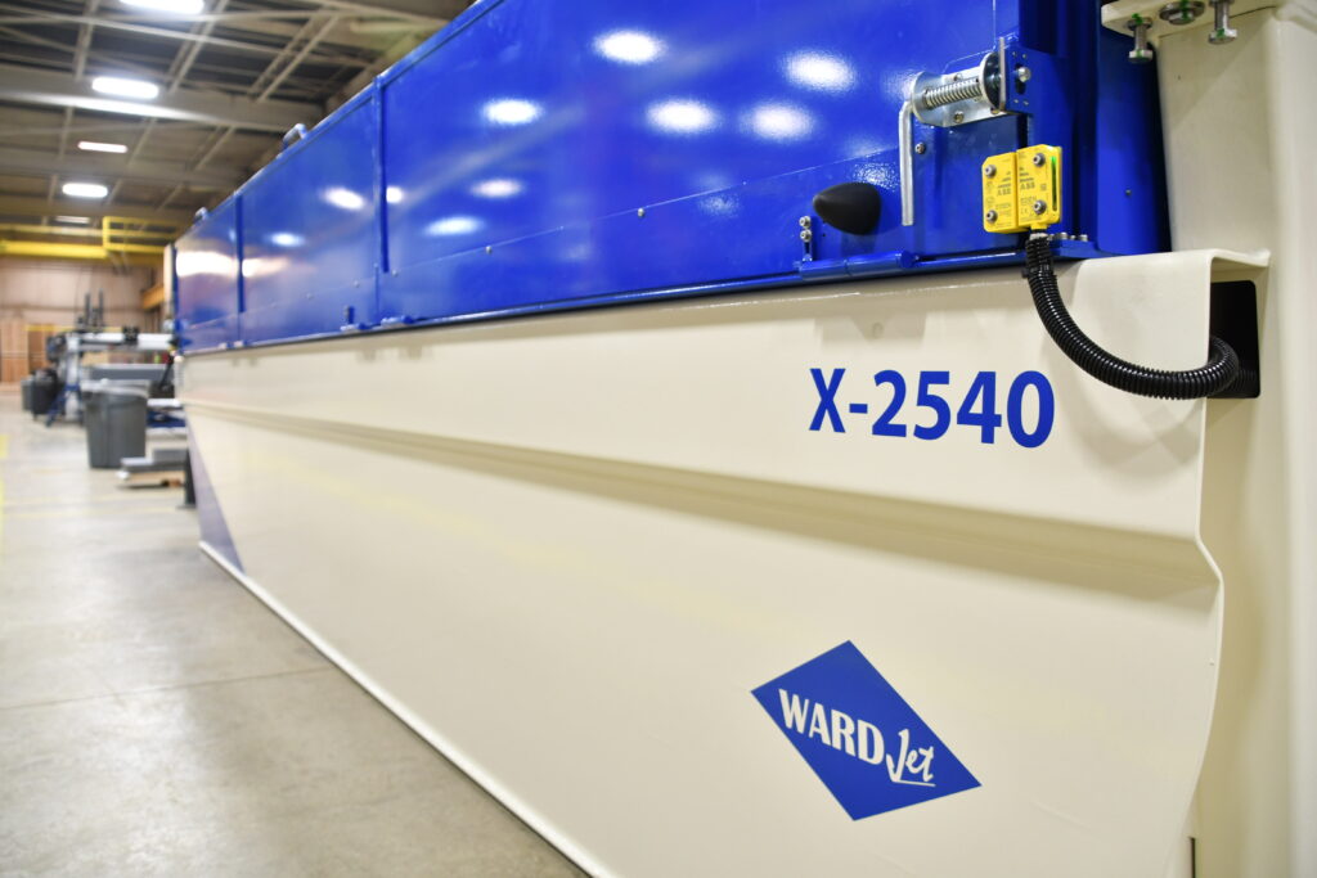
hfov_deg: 67.4
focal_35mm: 27
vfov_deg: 47.9
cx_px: 658
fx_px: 988
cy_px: 439
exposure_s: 1/30
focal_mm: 18
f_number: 3.5
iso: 800
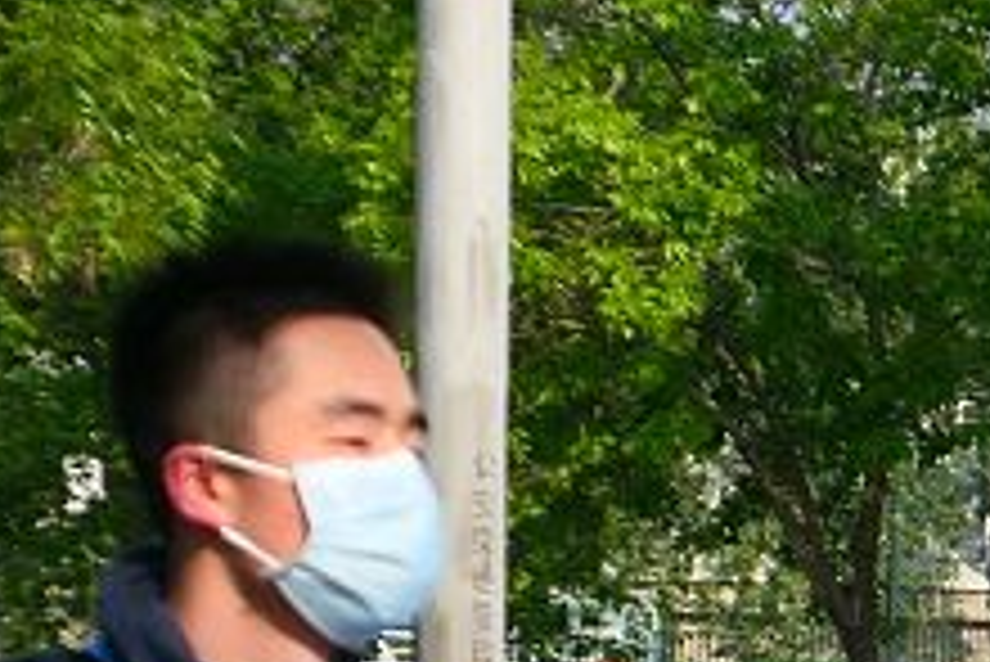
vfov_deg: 4.2
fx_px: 8861
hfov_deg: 6.3
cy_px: 1522
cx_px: 1300
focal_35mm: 322
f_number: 3.2
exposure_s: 1/2000
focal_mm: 21.6
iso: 125
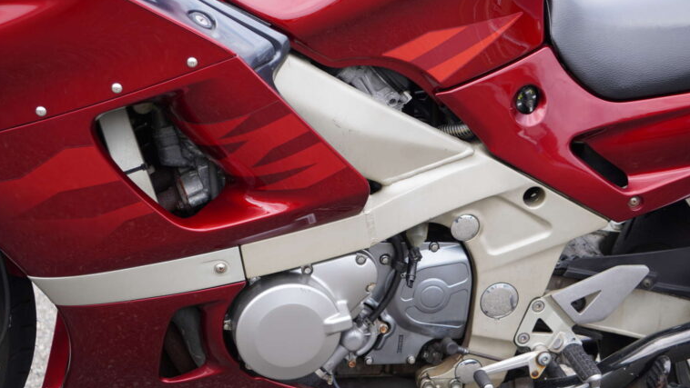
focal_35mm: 88
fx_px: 1602
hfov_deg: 24.3
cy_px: 223
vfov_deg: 13.8
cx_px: 341
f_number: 5.6
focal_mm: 55
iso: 100
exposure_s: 1/125
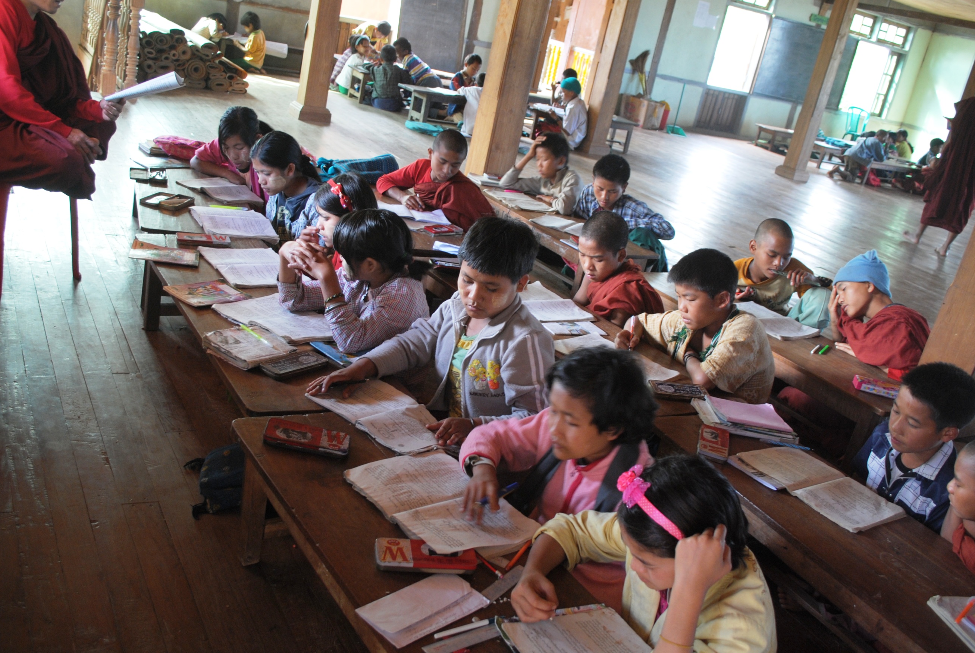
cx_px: 467
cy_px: 323
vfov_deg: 41.2
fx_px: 868
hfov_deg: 58.6
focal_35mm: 32
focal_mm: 18
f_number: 3.5
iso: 200
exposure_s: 1/20
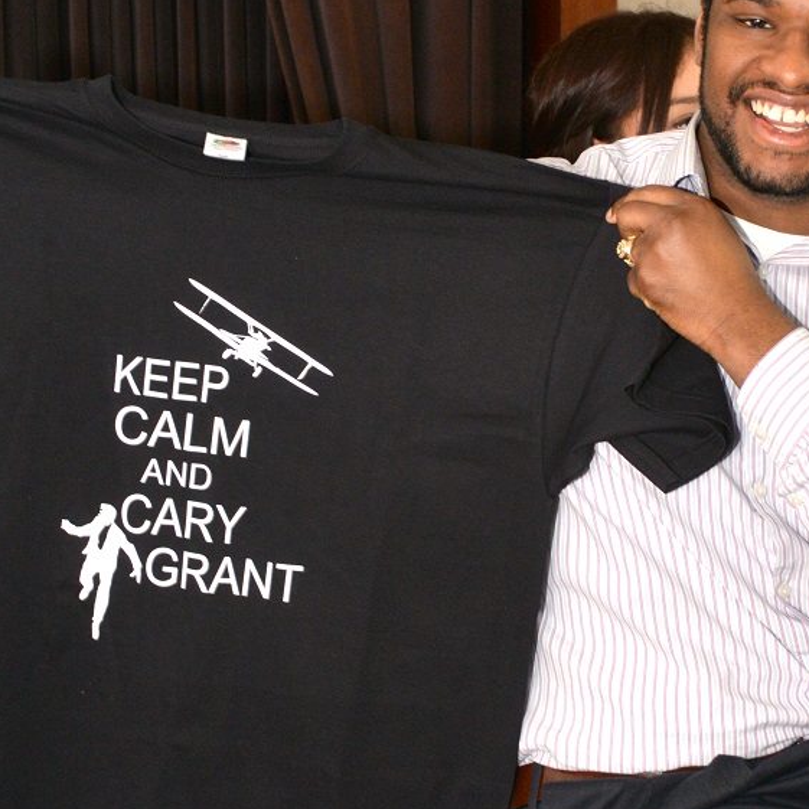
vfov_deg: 15.3
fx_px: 3014
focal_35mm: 114
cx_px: 513
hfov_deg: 15.3
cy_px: 410
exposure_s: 1/60
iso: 800
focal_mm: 50
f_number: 8
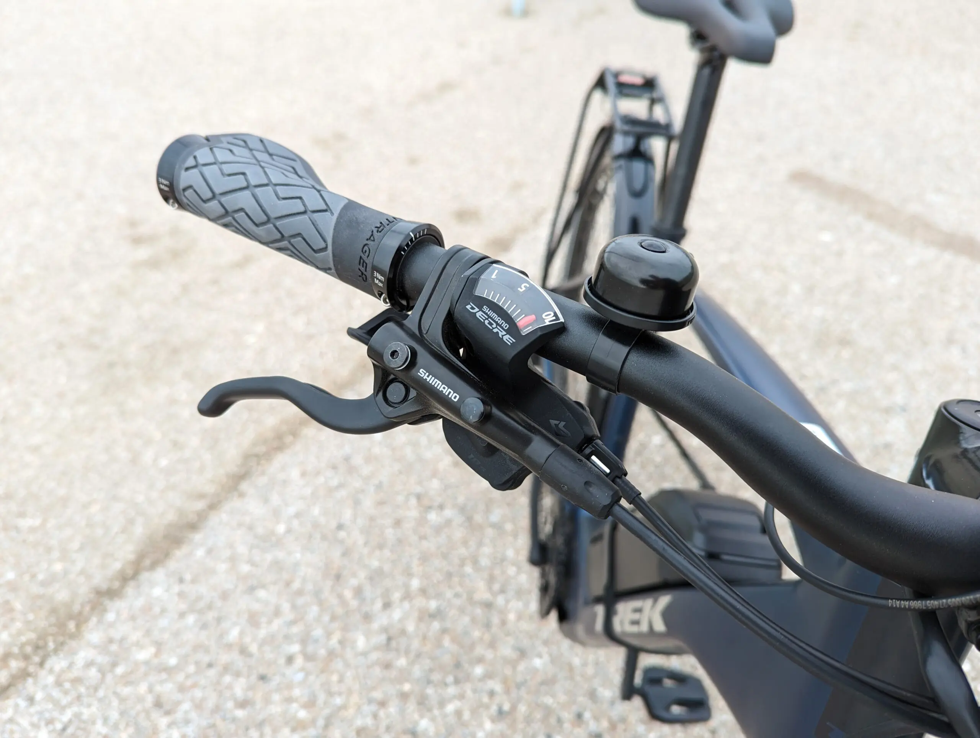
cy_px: 369
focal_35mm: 24
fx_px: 680
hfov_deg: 71.5
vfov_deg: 56.9
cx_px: 490
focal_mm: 6.81
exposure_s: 1/336
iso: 69
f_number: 1.85
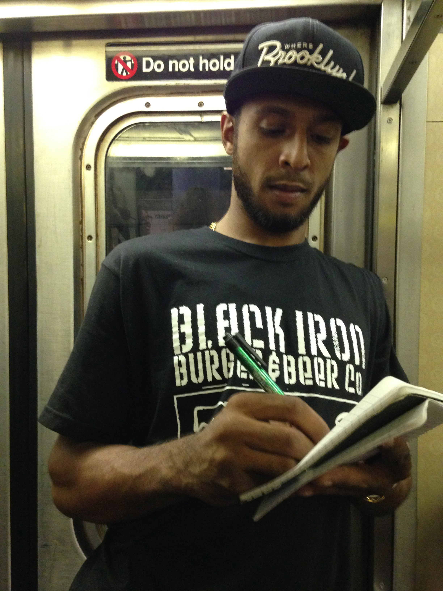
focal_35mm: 33
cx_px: 222
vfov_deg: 55.4
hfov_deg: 42.9
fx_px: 563
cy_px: 296
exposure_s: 1/20
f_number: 2.4
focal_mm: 4.12
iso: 400
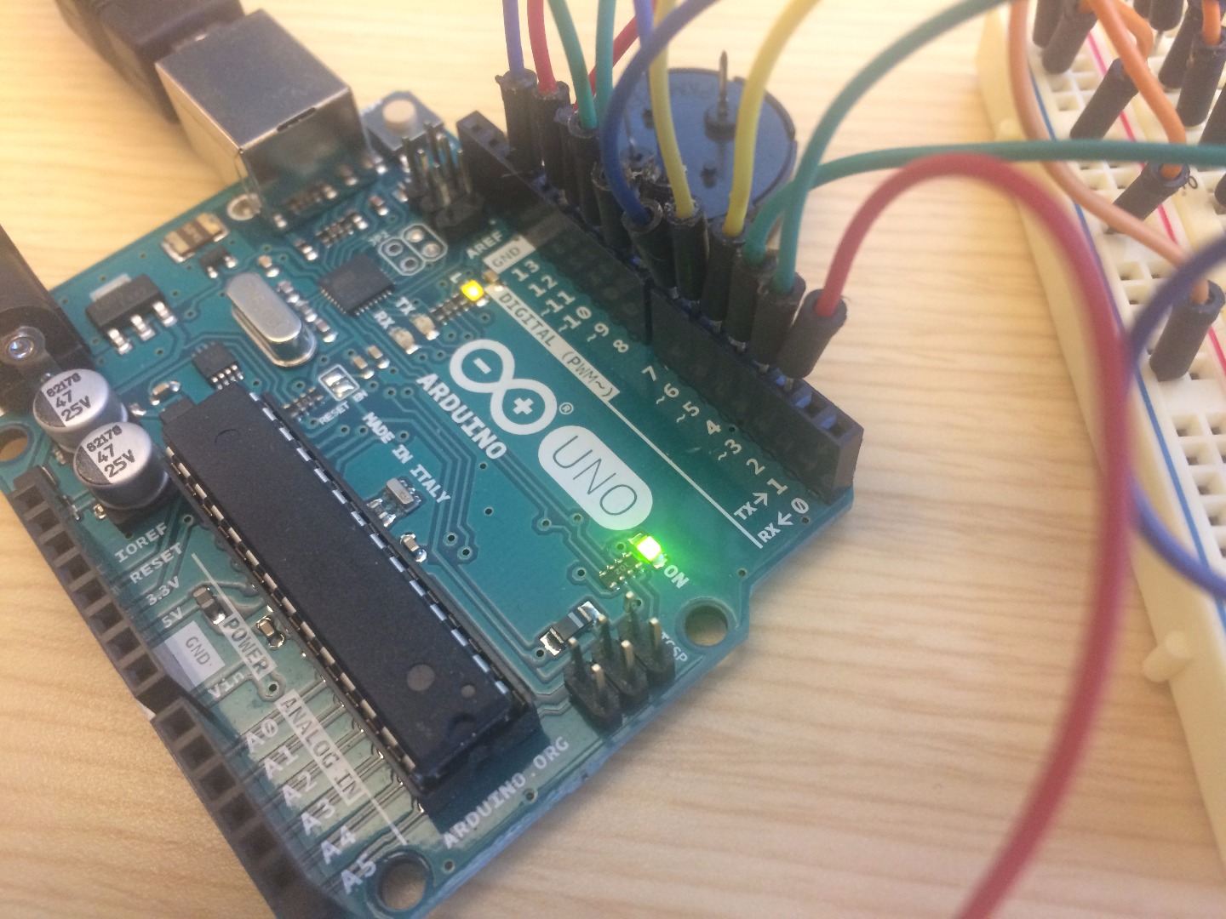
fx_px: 1027
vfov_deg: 48.2
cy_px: 460
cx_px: 613
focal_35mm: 29
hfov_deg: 61.7
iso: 160
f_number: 2.2
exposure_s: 1/30
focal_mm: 4.15
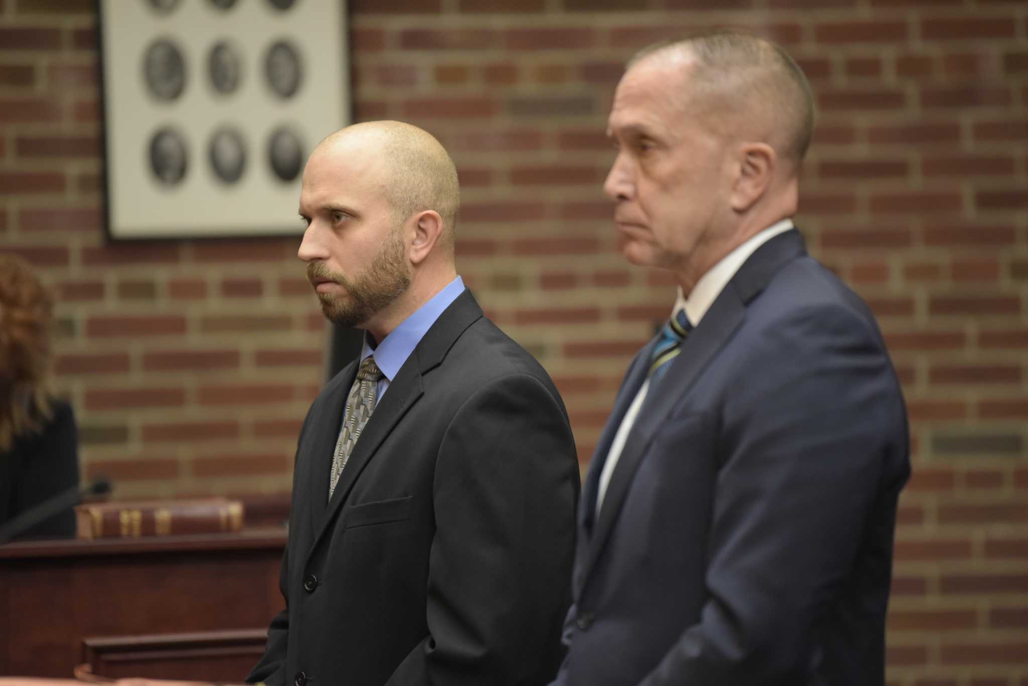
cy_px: 343
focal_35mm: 200
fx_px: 5713
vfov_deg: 6.9
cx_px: 514
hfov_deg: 10.3
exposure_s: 1/250
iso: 3200
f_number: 2.8
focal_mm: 200
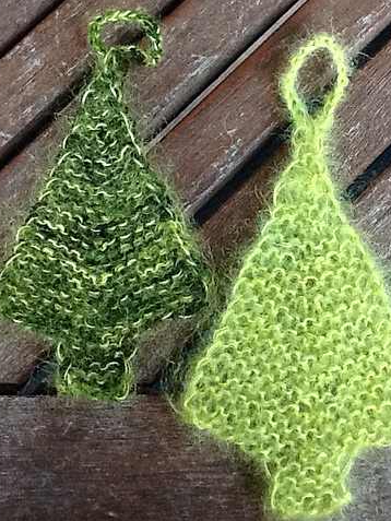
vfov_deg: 32.7
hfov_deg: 24.7
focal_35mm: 59
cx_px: 262
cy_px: 260
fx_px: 888
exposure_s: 1/30
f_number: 2.4
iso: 160
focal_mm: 2.03
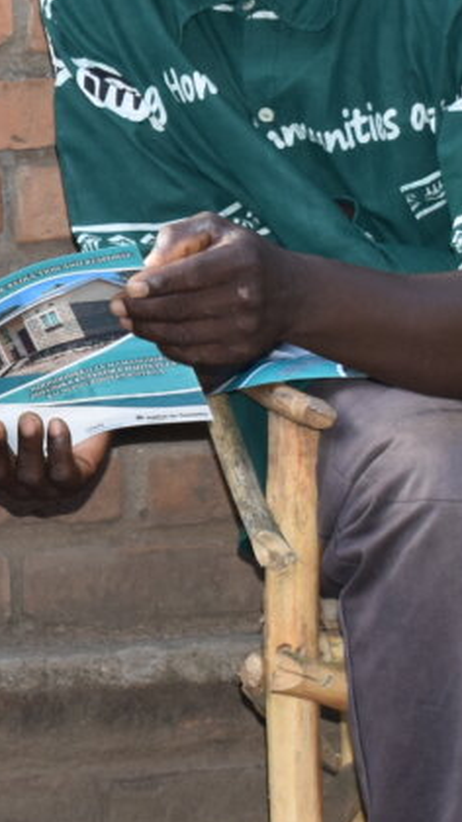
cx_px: -272
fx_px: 5013
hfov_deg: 5.2
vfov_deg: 9.4
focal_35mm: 230
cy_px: 454
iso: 320
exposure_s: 1/125
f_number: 5.6
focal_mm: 40
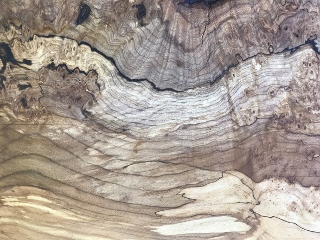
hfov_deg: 33.8
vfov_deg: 25.7
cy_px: 120
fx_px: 527
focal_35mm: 57
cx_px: 160
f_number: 2.8
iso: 50
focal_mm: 6.6
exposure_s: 1/60
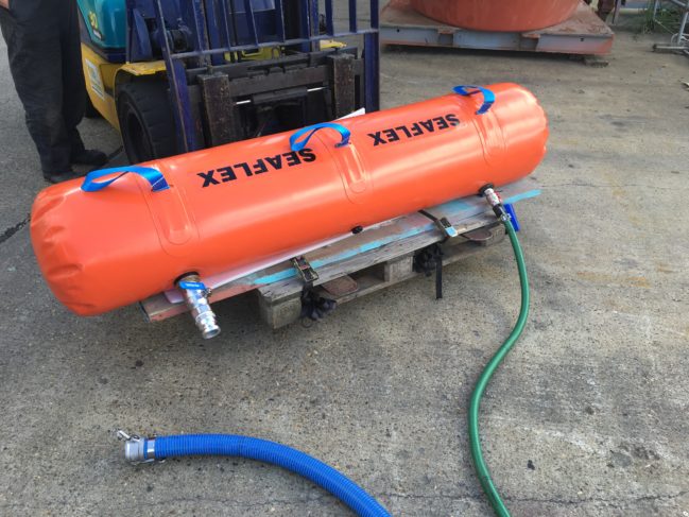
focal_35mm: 29
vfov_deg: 48.2
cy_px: 258
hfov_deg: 61.7
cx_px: 344
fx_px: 577
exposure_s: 1/127
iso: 25
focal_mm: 4.15
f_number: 2.2
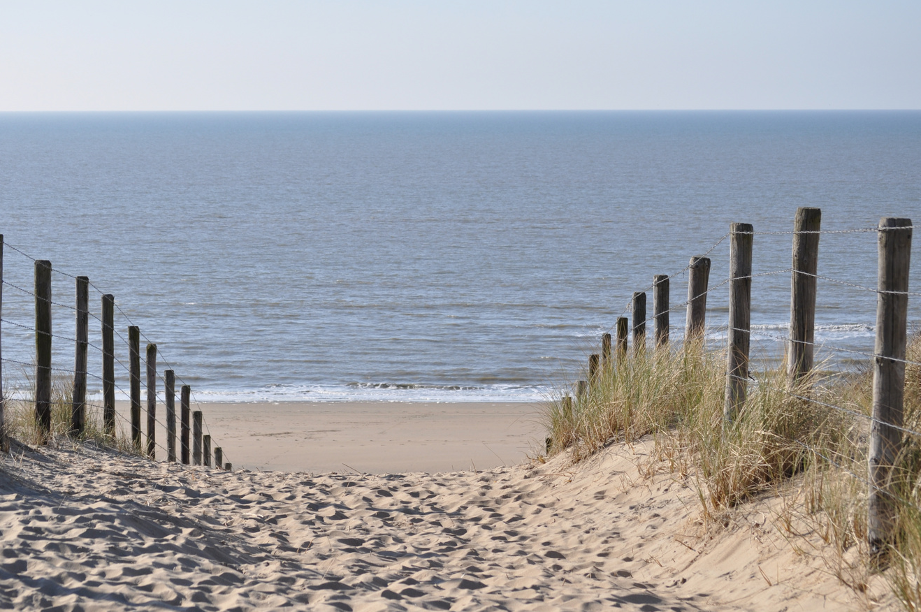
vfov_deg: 12.3
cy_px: 254
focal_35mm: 111
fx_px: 2837
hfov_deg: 18.4
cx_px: 412
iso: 200
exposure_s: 1/800
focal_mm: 60
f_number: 7.1
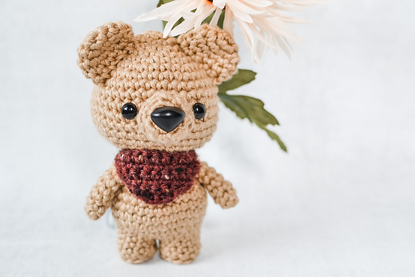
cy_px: 138
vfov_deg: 25.8
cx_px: 208
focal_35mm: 52
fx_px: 605
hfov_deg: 37.8
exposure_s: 1/60
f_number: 3.5
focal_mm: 35
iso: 400
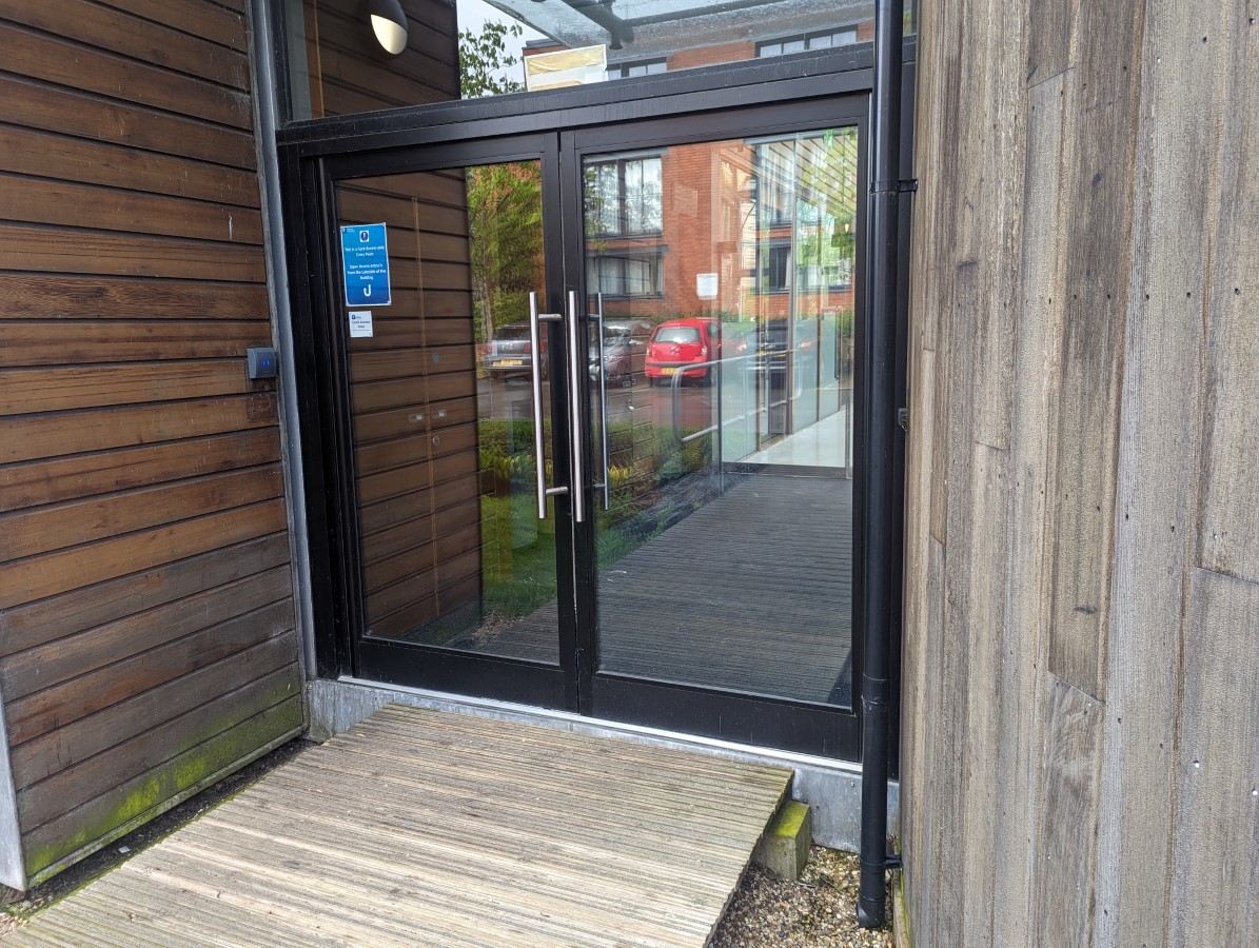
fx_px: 874
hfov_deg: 71.5
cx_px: 630
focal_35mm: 24
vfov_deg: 56.9
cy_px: 474
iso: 50
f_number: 1.85
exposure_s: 1/140
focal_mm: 6.81
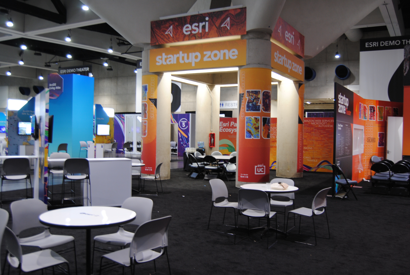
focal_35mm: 34
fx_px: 394
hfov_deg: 55.0
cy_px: 138
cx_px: 205
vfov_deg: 38.5
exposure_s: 1/5
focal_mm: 23
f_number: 3.8
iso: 200
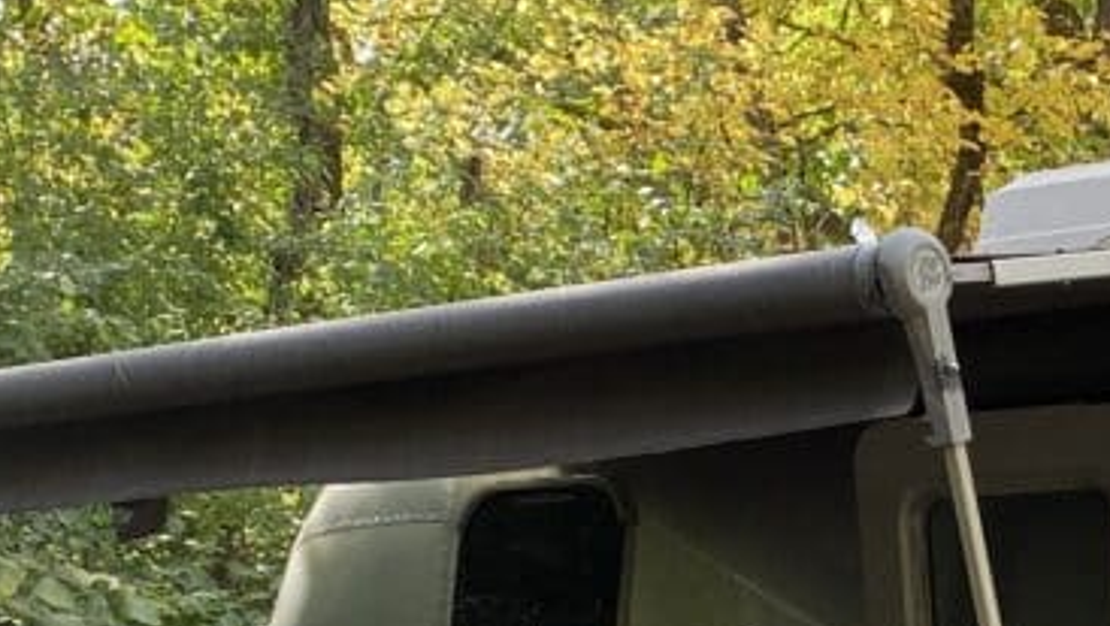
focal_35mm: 108
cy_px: 1098
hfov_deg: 18.8
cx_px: 1307
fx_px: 3181
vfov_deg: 10.6
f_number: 1.8
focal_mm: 4.25
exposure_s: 1/546
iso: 32
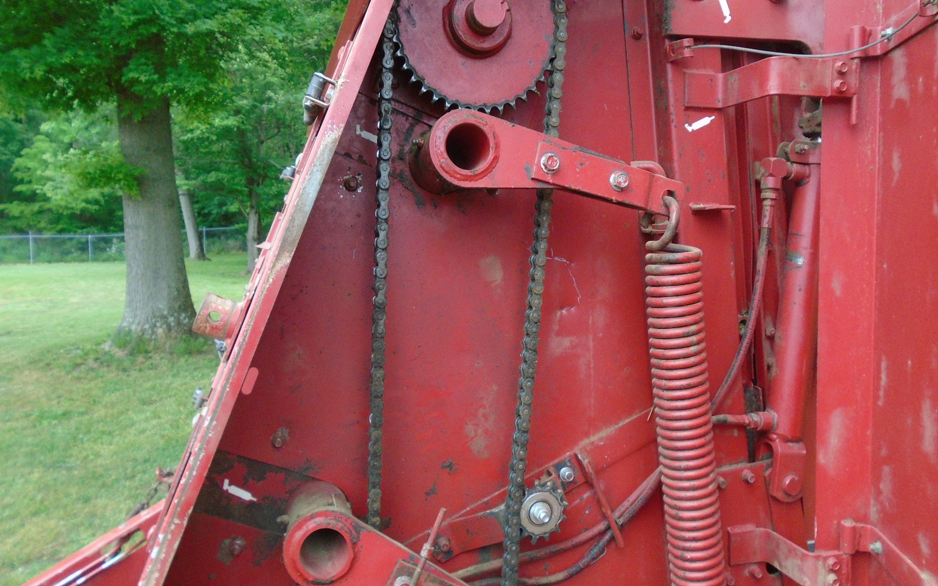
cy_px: 284
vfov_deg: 44.5
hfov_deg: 66.5
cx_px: 474
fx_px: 716
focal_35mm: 28
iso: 320
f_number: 3.2
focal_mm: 4.6
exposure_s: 1/250
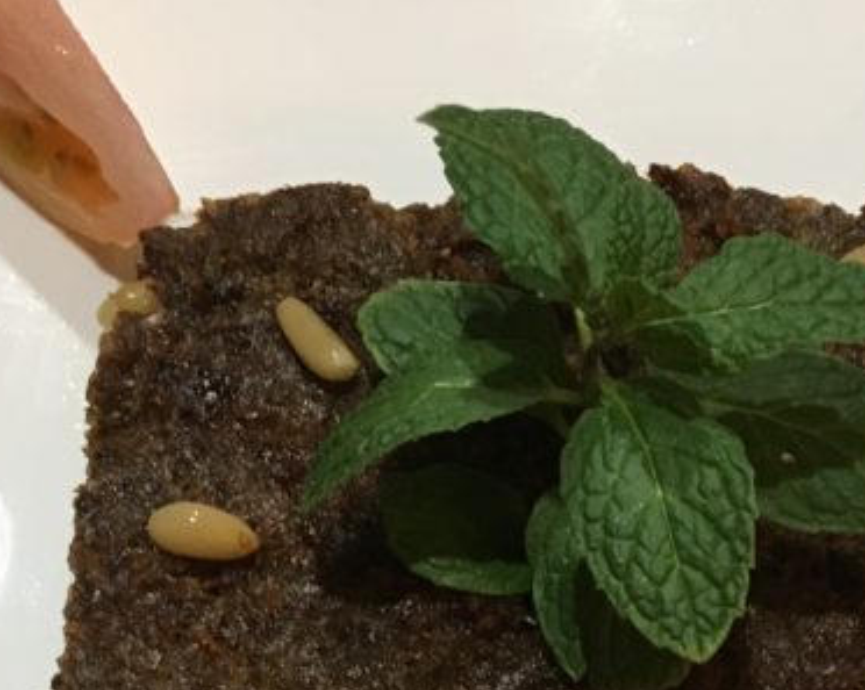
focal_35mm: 78
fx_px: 1995
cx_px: 677
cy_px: 887
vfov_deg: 18.3
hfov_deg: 24.1
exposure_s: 1/30
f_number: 2.2
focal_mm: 4.15
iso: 100
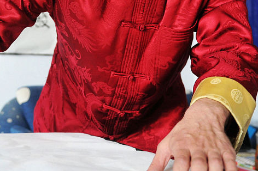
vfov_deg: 22.0
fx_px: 437
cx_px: 53
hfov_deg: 32.1
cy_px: 35
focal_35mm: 61
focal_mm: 24
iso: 1800
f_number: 3.2
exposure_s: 1/800
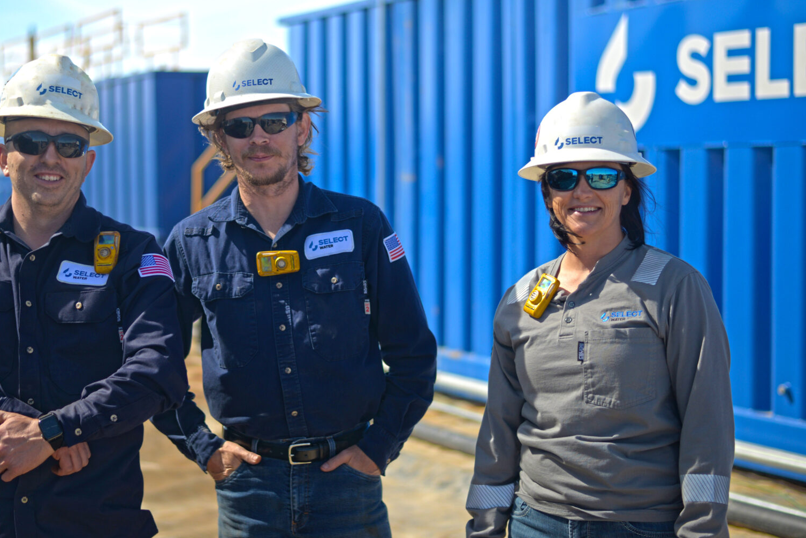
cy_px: 223
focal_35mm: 68
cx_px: 326
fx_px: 1523
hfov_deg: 29.6
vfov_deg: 20.0
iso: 100
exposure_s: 1/800
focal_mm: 50
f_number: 1.8
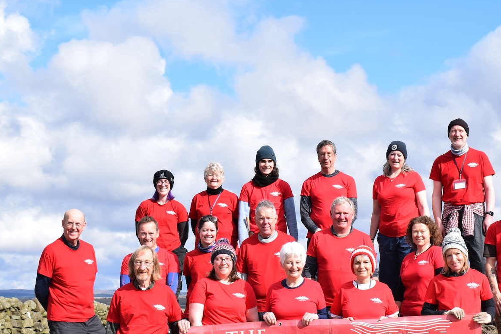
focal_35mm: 88
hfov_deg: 23.1
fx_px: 1225
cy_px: 265
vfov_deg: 15.4
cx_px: 317
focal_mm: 34
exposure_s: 1/400
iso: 200
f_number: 10
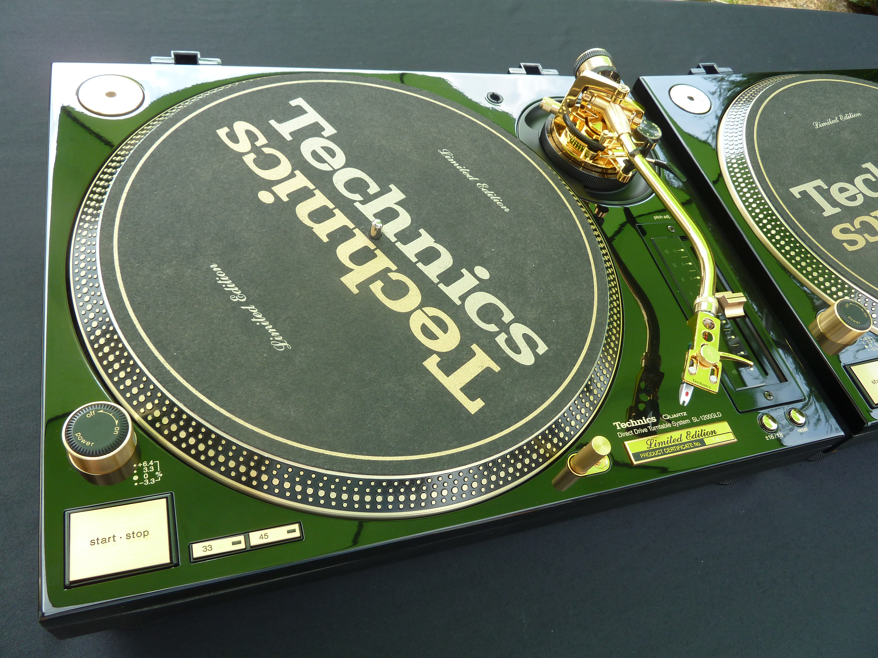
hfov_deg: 69.4
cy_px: 329
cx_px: 439
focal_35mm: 25
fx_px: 634
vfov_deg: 54.9
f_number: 3.3
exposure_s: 1/100
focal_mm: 4.1
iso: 80
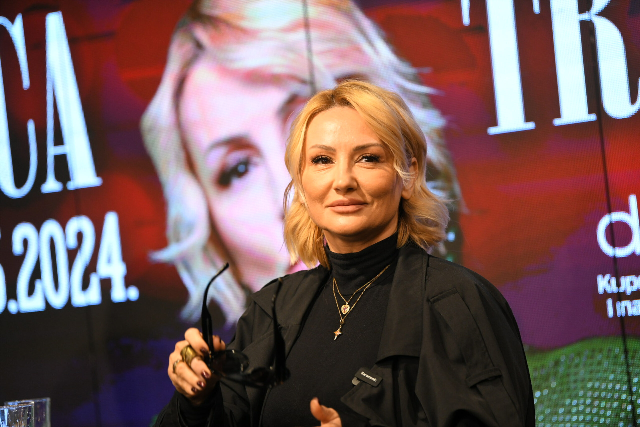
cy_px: 214
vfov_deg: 9.1
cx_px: 320
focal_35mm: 150
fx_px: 2667
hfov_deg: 13.7
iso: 2000
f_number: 3.2
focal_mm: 150
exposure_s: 1/200
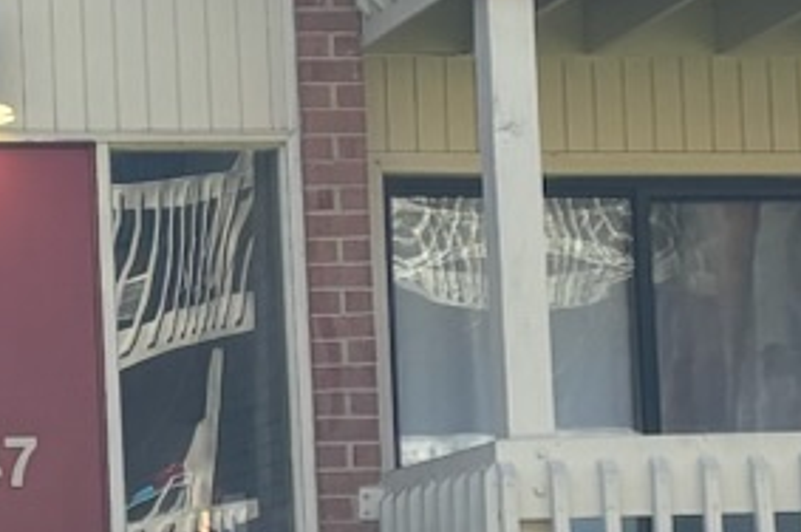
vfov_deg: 7.0
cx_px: 62
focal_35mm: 196
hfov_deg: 10.4
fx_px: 4356
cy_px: 238
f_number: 1.6
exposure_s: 1/1080
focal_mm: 5.96
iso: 50
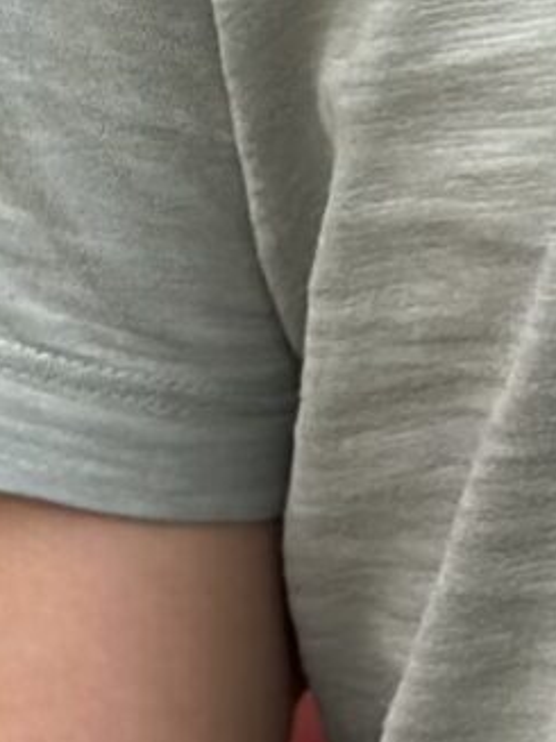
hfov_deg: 3.8
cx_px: 1627
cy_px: -1493
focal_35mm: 376
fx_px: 8058
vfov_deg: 5.0
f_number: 1.78
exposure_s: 1/414
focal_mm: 6.86
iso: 80
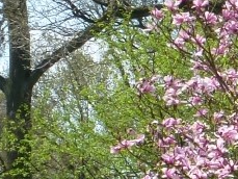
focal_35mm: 383
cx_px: 523
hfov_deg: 5.1
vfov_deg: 3.9
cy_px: 206
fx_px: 2635
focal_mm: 10.9
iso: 100
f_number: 4.5
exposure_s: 1/320
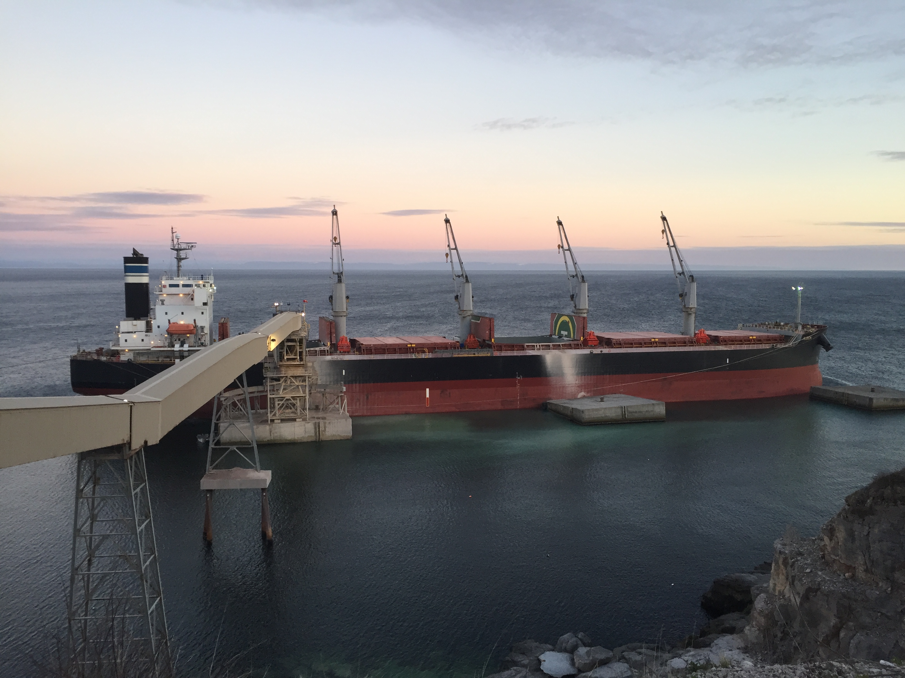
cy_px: 339
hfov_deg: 61.7
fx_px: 758
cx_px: 452
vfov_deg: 48.2
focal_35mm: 29
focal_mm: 4.15
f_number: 2.2
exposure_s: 1/40
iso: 32
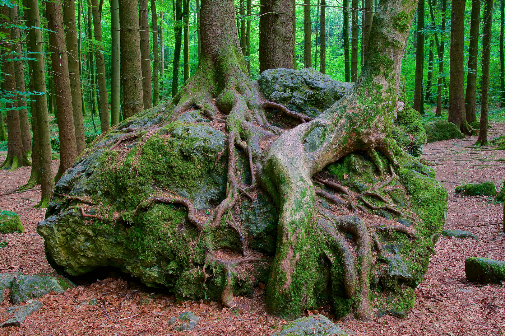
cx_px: 252
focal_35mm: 39
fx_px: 547
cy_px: 168
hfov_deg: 49.6
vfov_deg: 34.2
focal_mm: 26
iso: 400
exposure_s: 2
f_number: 22
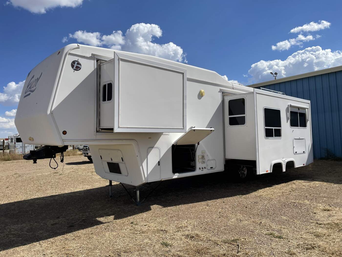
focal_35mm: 26
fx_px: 257
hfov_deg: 67.3
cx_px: 171
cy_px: 128
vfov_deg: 53.1
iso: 32
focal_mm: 4.2
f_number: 1.6
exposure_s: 1/6135
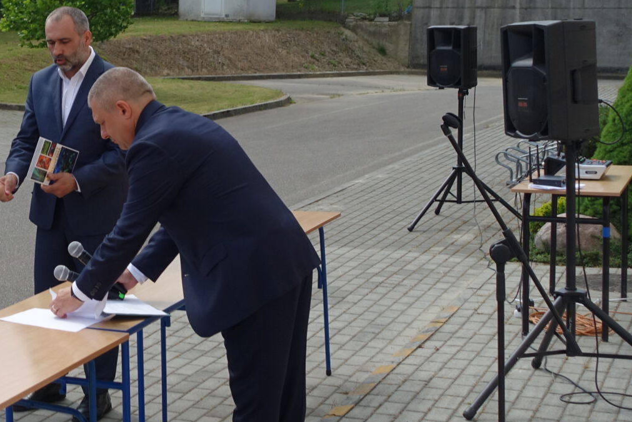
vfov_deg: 17.6
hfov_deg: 25.0
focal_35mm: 77
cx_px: -3
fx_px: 1352
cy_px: 116
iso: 250
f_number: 4
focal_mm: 14.1
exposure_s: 1/250
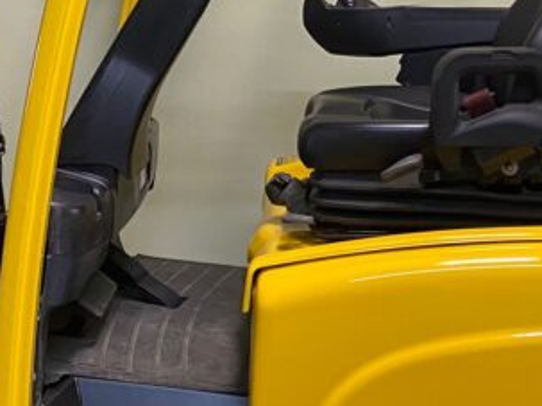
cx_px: 297
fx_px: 1377
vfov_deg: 16.7
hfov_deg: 22.3
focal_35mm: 88
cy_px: 97
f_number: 1.8
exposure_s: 1/60
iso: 250
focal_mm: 4.25
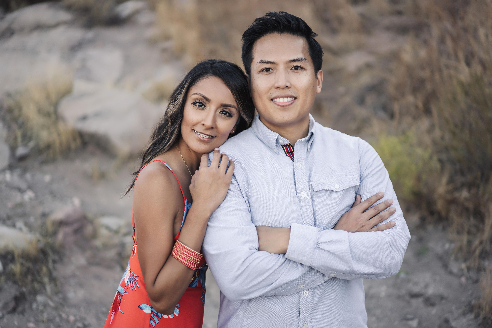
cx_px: 246
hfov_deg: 36.2
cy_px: 164
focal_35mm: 55
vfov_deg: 24.6
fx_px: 752
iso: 100
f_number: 1.8
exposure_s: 1/1000
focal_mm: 55
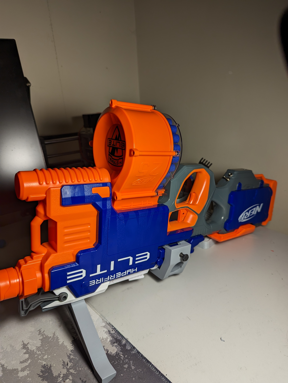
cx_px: 144
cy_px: 192
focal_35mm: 24
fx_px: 266
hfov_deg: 56.9
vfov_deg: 71.5
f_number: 1.85
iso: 55
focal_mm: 6.81
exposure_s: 1/120
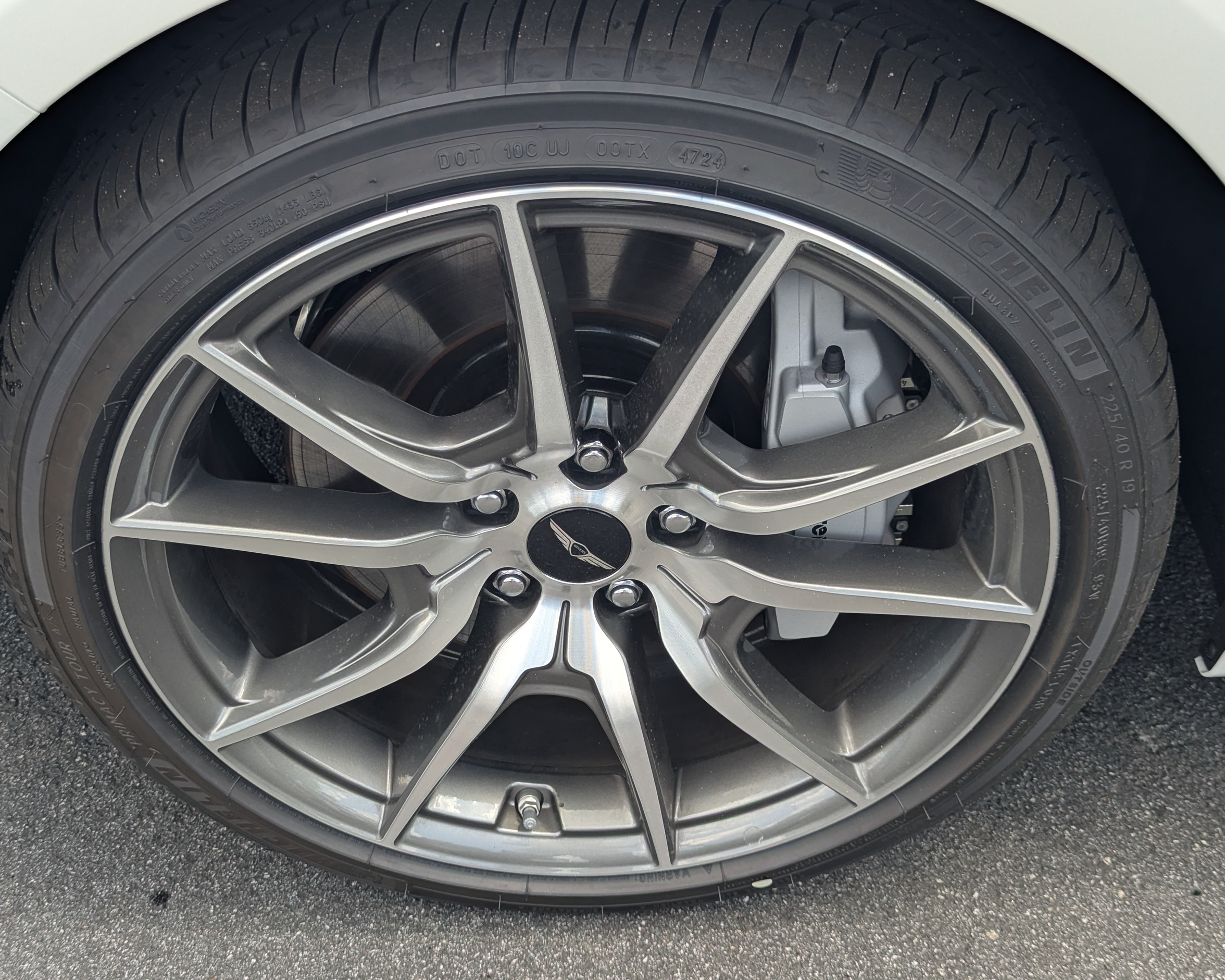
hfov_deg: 36.6
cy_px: 486
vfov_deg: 29.7
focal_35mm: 51
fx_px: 1849
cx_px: 578
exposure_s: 1/775
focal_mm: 6.81
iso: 64
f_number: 1.85
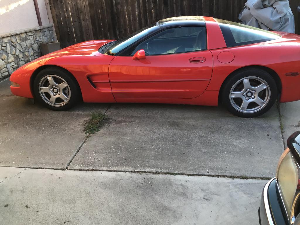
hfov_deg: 58.4
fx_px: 269
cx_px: 150
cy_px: 112
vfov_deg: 45.4
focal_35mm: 31
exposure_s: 1/120
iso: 40
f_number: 2.4
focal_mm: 3.3
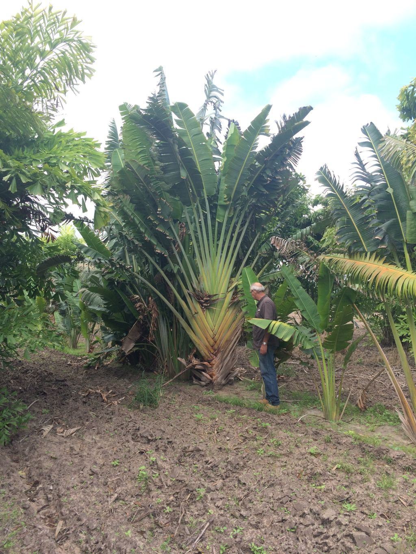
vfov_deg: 61.7
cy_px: 277
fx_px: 465
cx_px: 208
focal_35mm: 29
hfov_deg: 48.2
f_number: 2.2
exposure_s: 1/533
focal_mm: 4.15
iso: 32
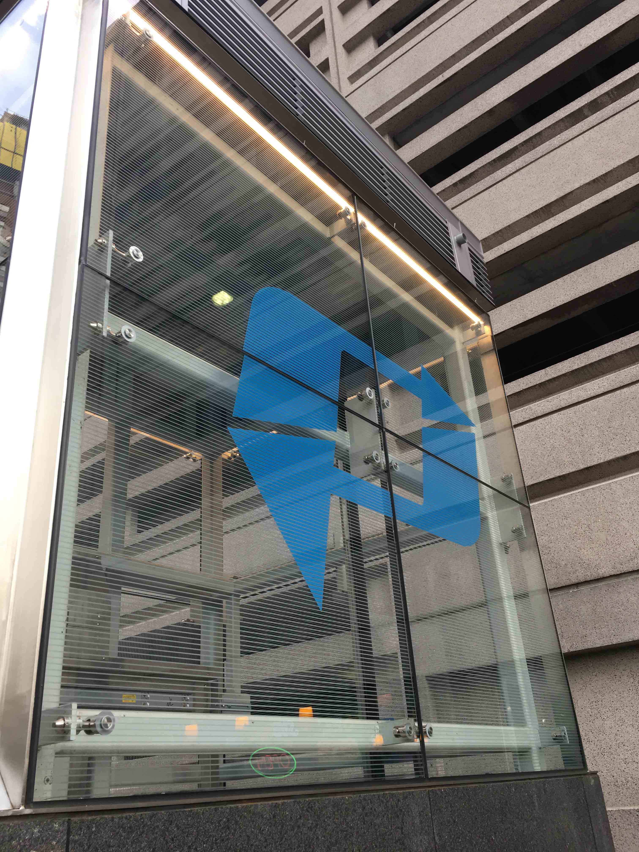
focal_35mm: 29
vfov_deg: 61.7
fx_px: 714
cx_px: 320
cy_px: 426
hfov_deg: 48.2
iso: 32
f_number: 2.2
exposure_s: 1/120
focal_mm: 4.15
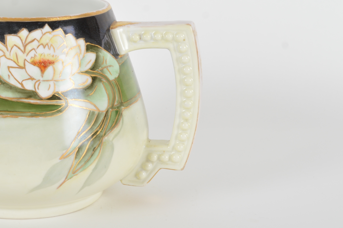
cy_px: 89
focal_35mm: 91
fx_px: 866
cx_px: 53
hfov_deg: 22.0
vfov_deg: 15.0
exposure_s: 1/200
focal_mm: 32
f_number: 11
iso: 100
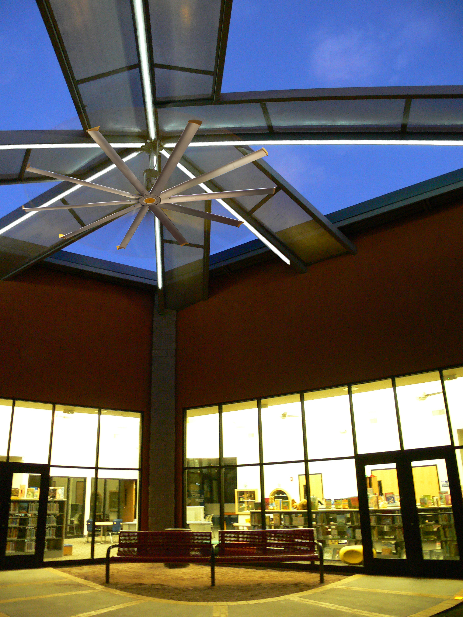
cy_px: 308
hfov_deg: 39.7
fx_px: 642
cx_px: 232
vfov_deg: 51.4
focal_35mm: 36
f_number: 2.8
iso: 200
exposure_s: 1/4
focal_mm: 7.7
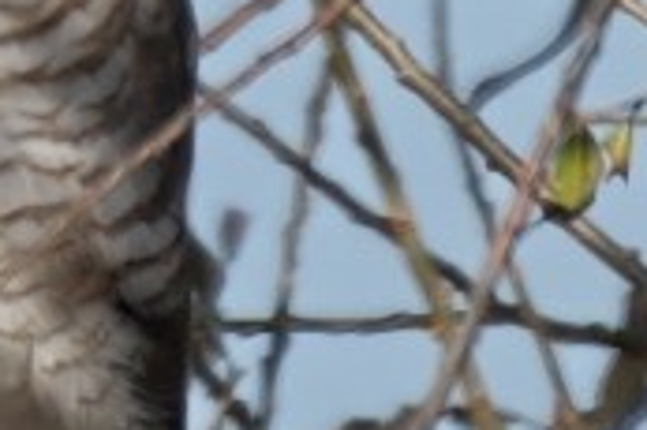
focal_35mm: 3556
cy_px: 251
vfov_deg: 0.4
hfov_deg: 0.6
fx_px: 63847
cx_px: -93
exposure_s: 1/500
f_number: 6.3
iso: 100
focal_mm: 600
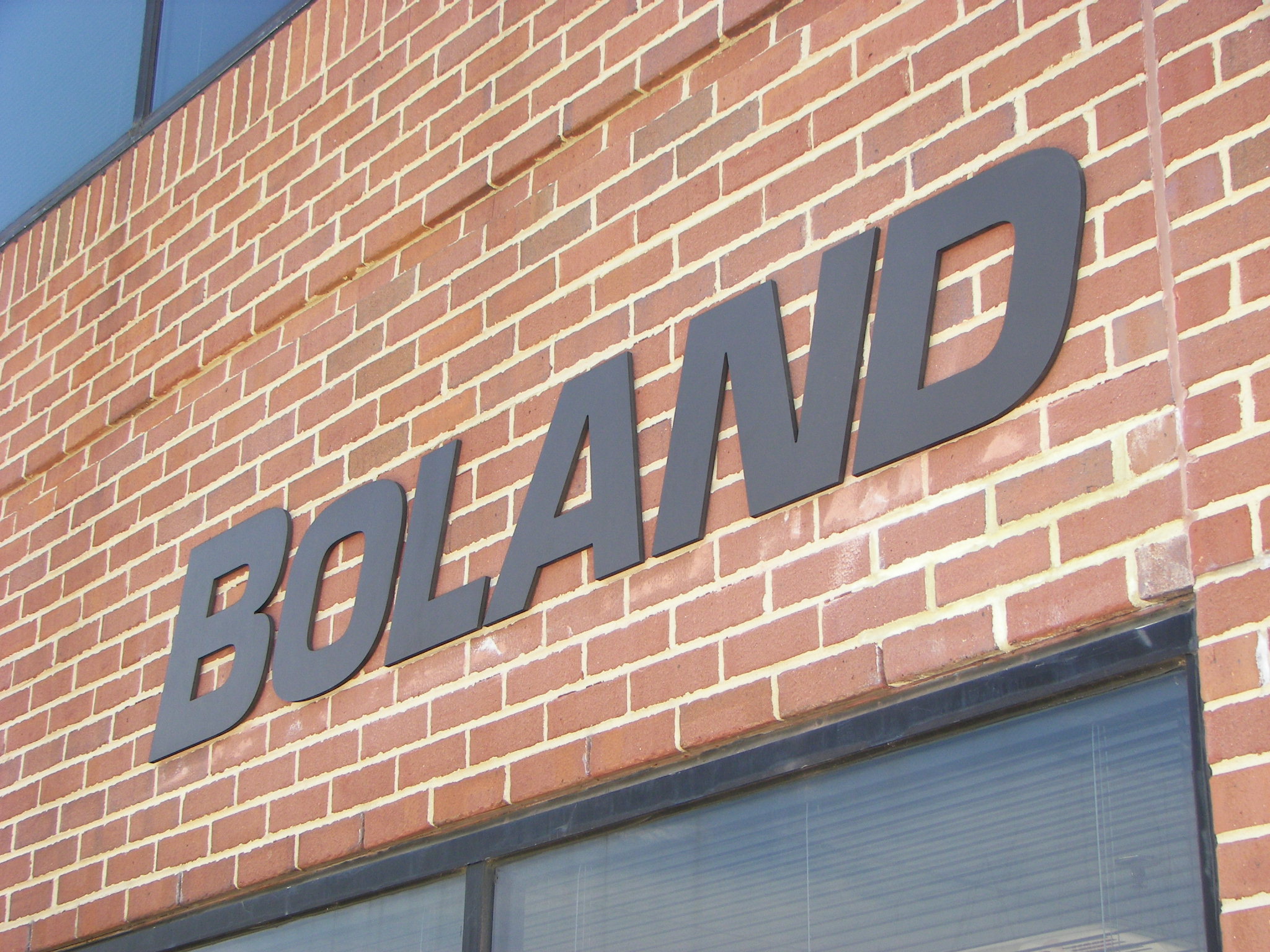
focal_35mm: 62
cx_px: 635
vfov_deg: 23.7
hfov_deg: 31.2
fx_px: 2275
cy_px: 476
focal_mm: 10.3
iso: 64
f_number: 2.8
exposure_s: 1/200
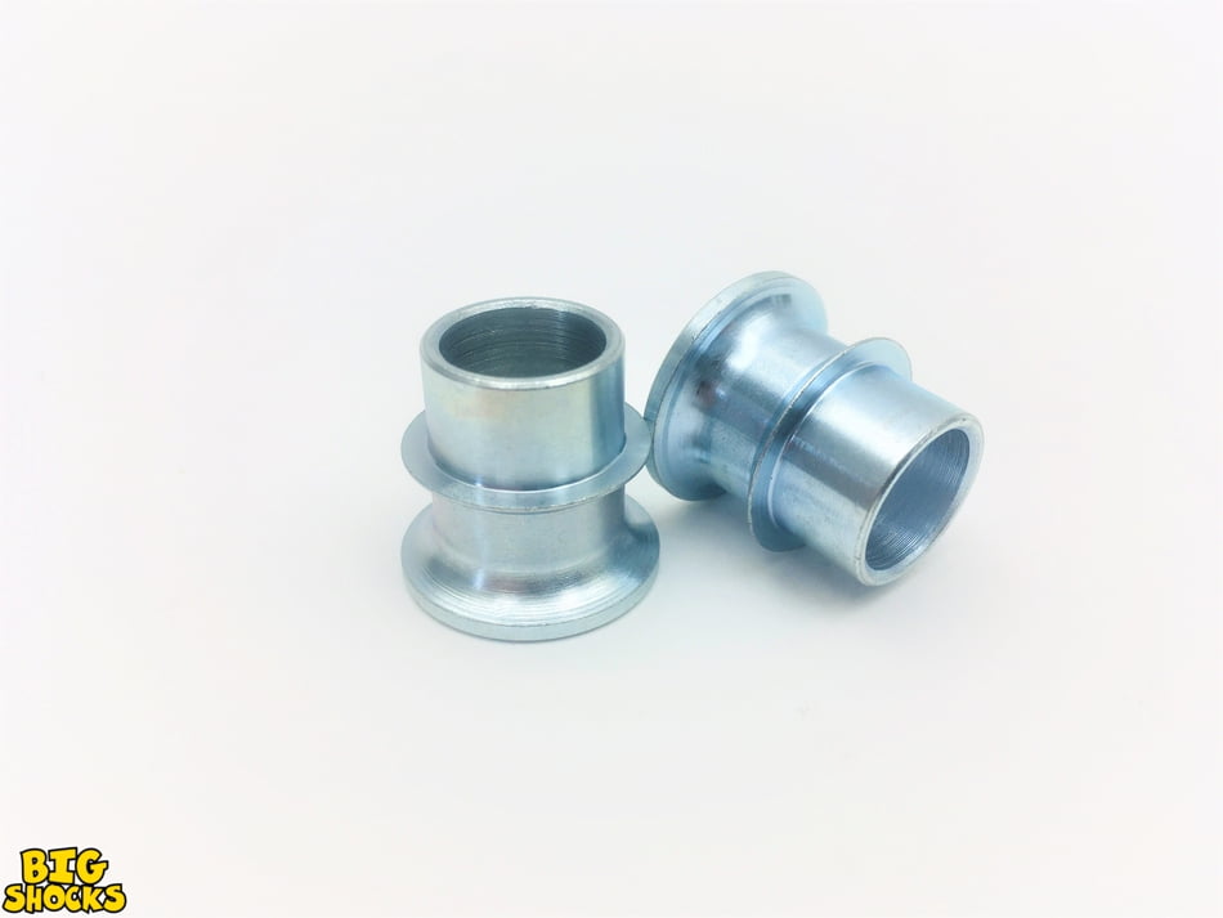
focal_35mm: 29
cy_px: 459
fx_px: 1025
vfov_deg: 48.2
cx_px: 612
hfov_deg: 61.6
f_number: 2.2
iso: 25
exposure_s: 1/207
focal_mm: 4.15
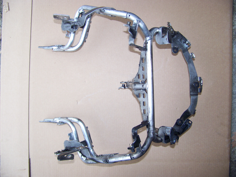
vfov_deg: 39.7
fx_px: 245
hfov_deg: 51.4
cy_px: 88
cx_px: 118
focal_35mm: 36
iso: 64
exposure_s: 1/30
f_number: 2.8
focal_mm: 5.85
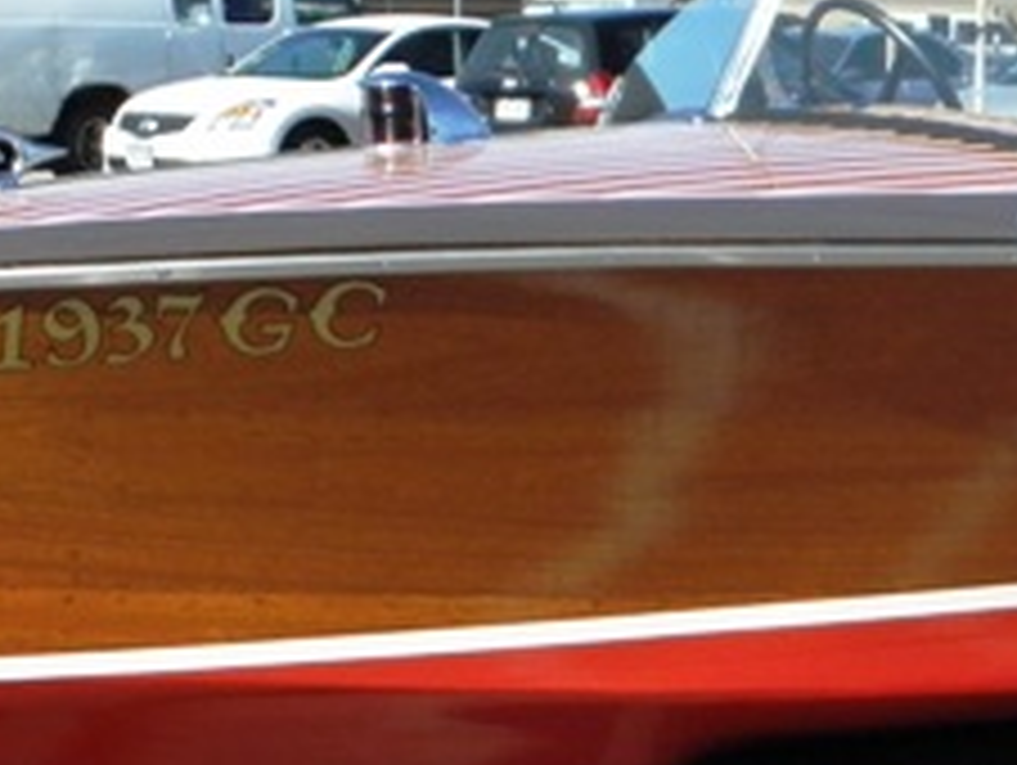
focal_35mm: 99
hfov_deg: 19.4
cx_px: 958
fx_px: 2912
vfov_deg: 14.9
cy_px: 603
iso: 160
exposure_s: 1/250
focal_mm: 5
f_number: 7
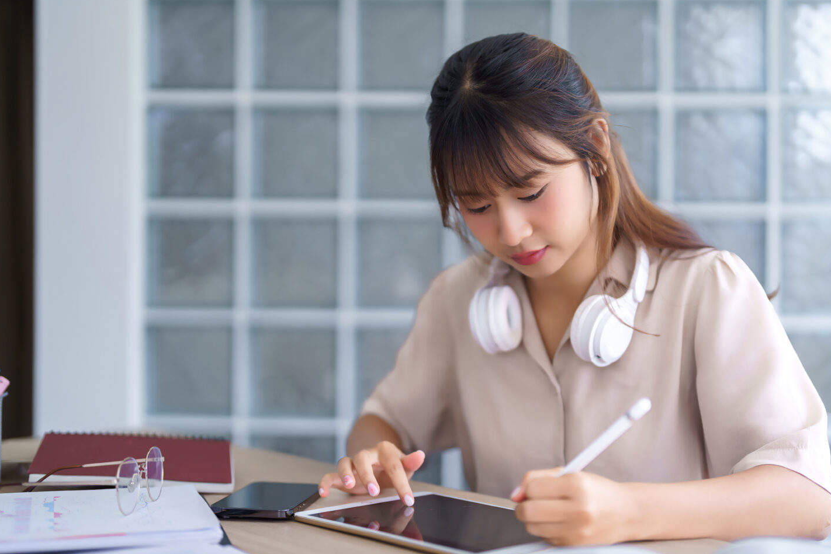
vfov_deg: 25.1
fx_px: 1247
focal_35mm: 54
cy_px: 268
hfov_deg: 36.9
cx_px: 432
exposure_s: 1/1600
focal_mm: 50
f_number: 1.2
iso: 320
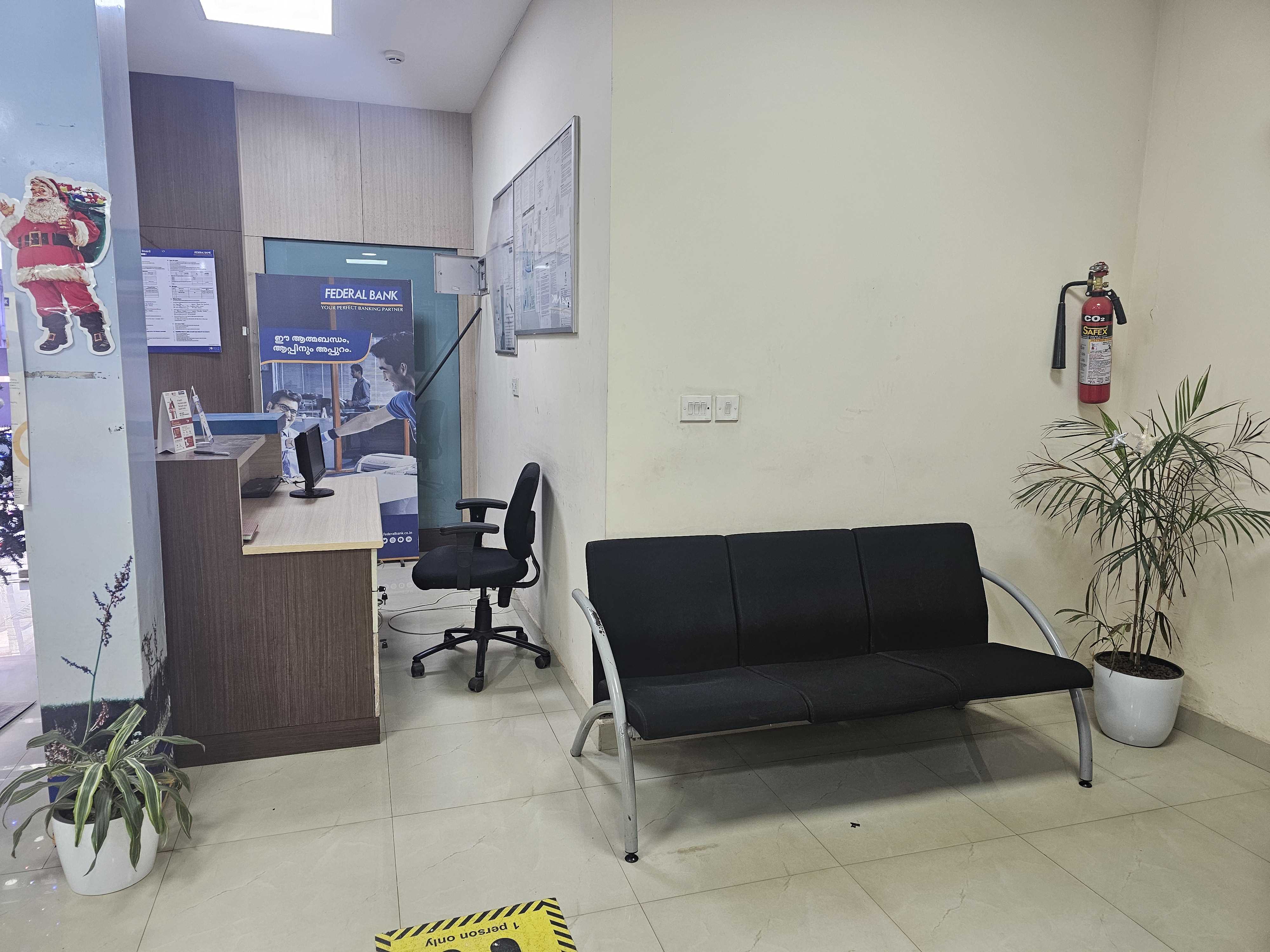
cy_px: 476
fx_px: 844
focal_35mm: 23
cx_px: 635
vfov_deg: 58.9
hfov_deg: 73.9
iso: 200
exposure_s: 1/100
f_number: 1.7
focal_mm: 6.3
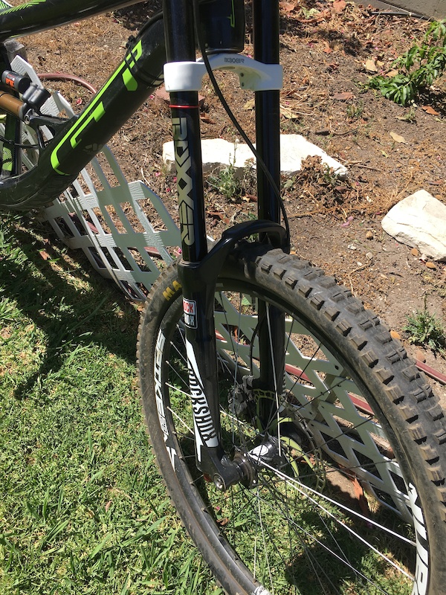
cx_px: 223
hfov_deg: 48.2
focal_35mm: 29
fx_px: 498
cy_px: 298
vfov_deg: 61.7
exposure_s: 1/974
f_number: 2.2
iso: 25
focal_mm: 4.15
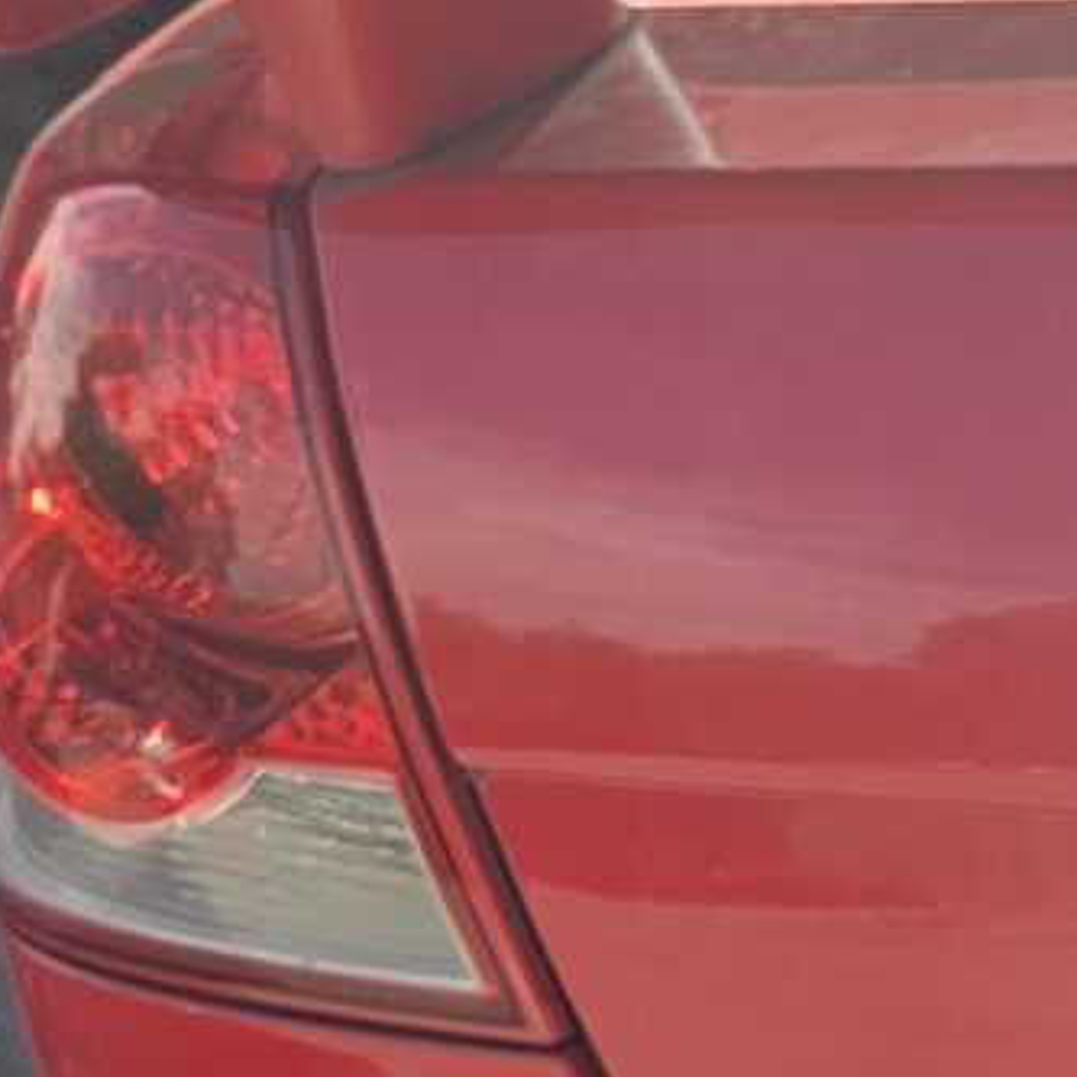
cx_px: 2827
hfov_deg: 11.0
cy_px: 1290
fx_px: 4400
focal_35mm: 125
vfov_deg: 13.6
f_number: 1.7
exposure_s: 1/348
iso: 10
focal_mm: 6.3
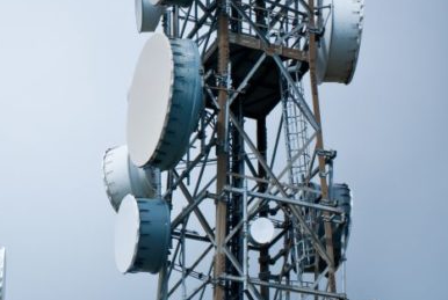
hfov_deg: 16.9
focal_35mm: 118
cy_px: 100
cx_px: -6
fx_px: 1471
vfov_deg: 11.7
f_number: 6.3
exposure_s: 1/1250
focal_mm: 38
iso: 100
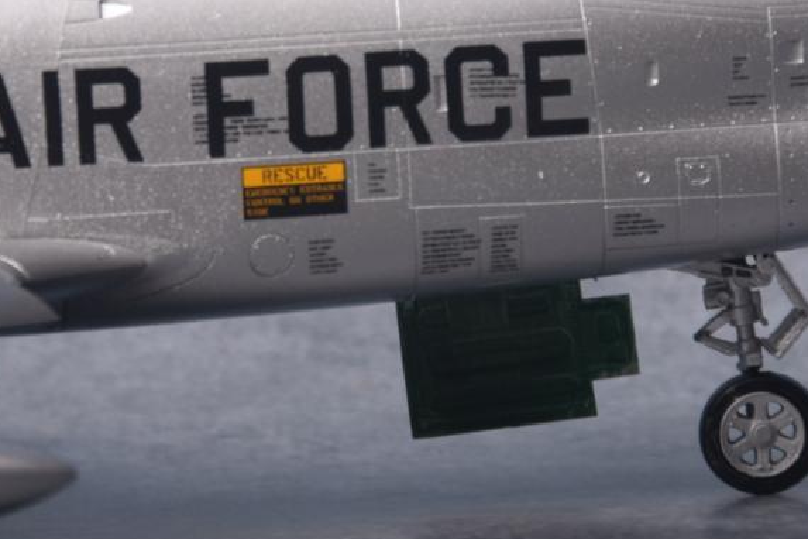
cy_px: 78
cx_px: 351
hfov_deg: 3.1
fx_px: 15037
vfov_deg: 2.1
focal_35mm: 670
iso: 200
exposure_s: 1/200
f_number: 11
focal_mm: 200
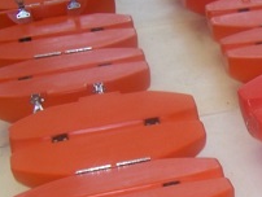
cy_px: 222
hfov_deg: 18.5
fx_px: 743
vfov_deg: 14.7
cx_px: 345
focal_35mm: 98
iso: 64
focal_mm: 5.85
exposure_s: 1/250
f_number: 2.8
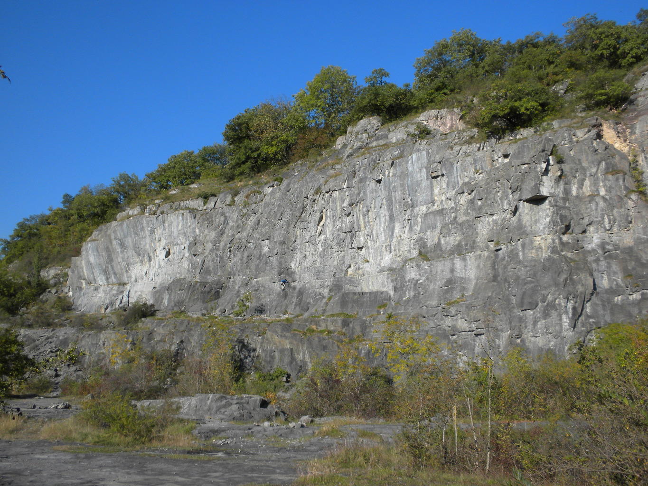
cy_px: 243
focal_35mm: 37
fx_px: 693
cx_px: 324
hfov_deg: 50.1
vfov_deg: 38.7
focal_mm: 6.6
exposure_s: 1/103
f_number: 10
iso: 64
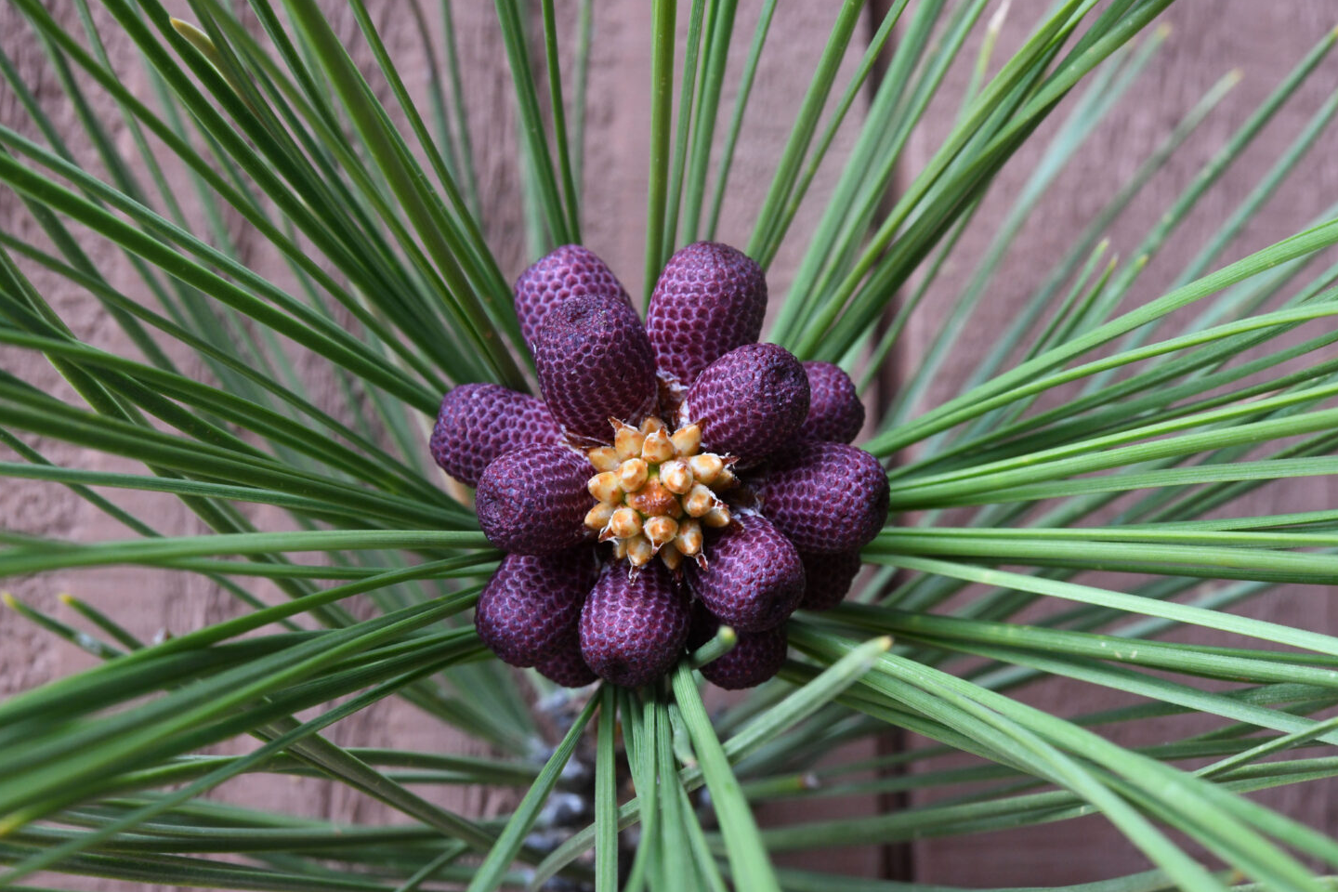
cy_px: 426
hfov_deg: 31.4
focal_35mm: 64
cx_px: 678
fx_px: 2378
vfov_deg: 21.2
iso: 2500
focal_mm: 60
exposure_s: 1/60
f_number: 20
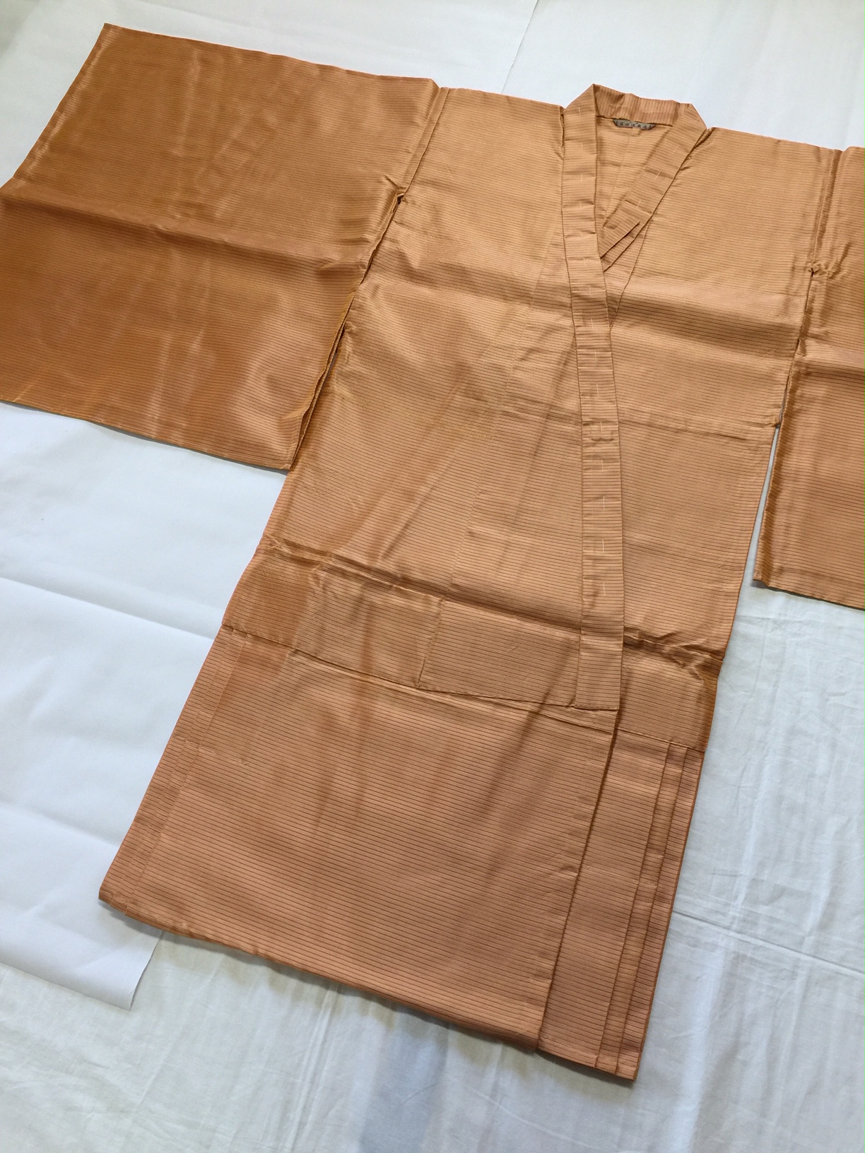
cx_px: 432
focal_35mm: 29
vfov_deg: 61.7
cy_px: 576
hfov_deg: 48.2
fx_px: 966
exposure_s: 1/30
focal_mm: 4.15
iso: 32
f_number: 2.2
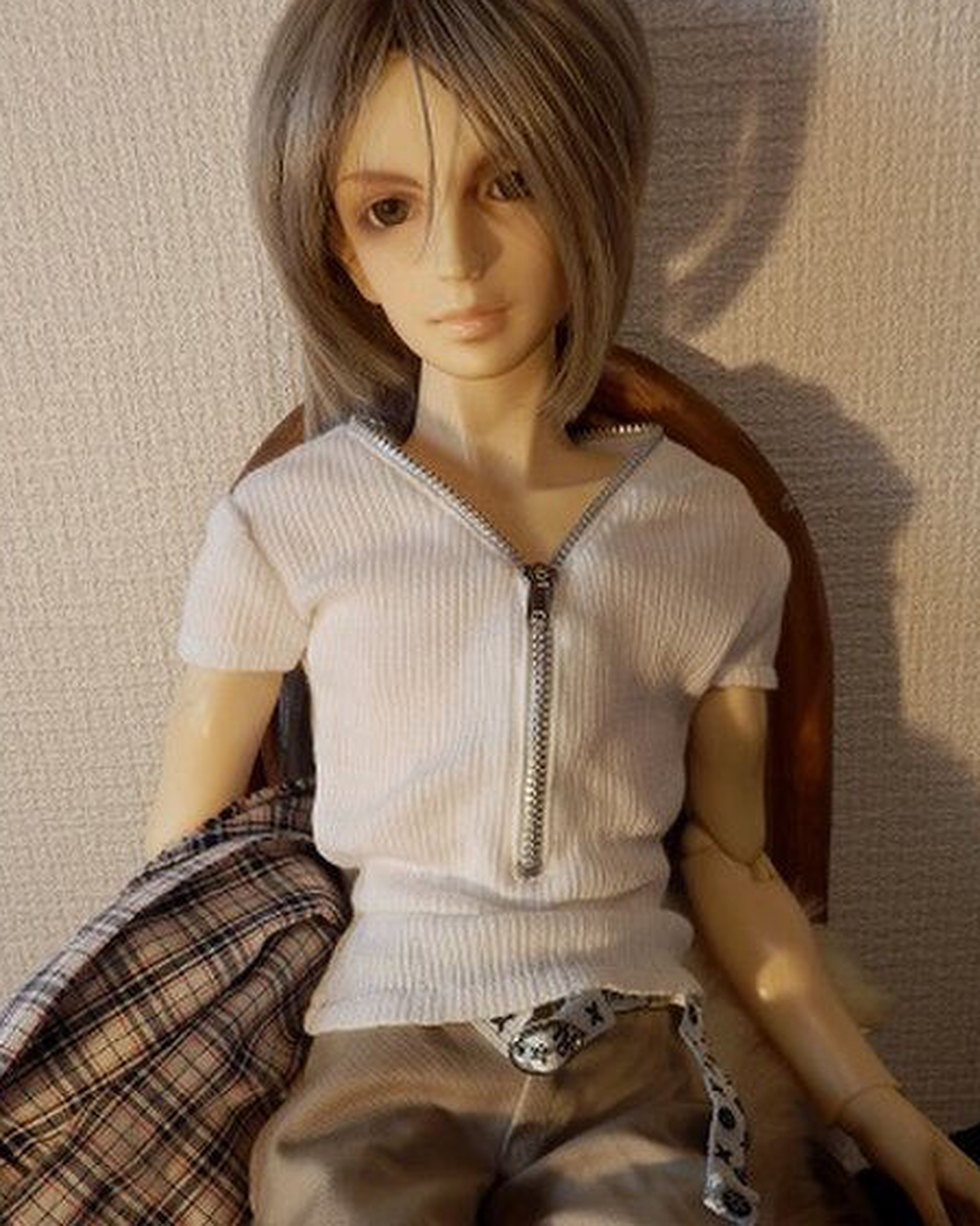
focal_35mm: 37
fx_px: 1342
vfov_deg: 48.2
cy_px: 831
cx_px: 512
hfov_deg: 40.1
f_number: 3
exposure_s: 1/30
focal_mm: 4.5
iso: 80
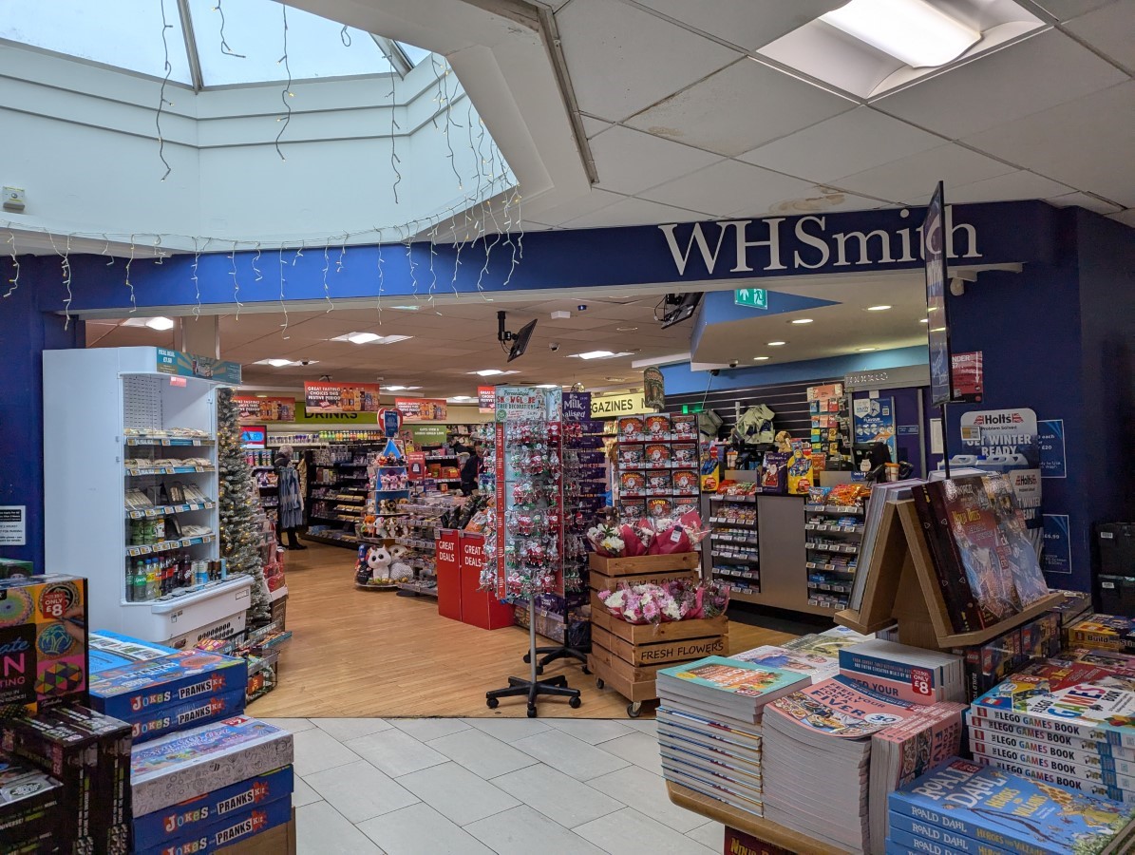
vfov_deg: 56.9
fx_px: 788
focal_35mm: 24
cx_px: 568
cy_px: 428
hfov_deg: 71.5
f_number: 1.85
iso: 49
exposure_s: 1/262
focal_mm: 6.81
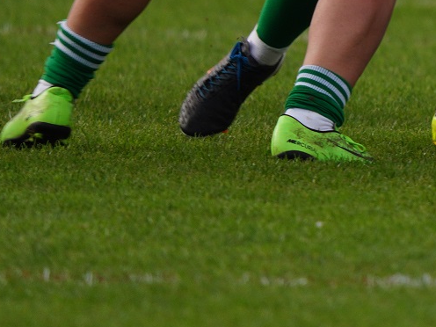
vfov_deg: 0.5
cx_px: 732
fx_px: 34839
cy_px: -300
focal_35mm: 2766
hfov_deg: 0.7
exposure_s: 1/640
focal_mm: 600
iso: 200
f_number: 6.3
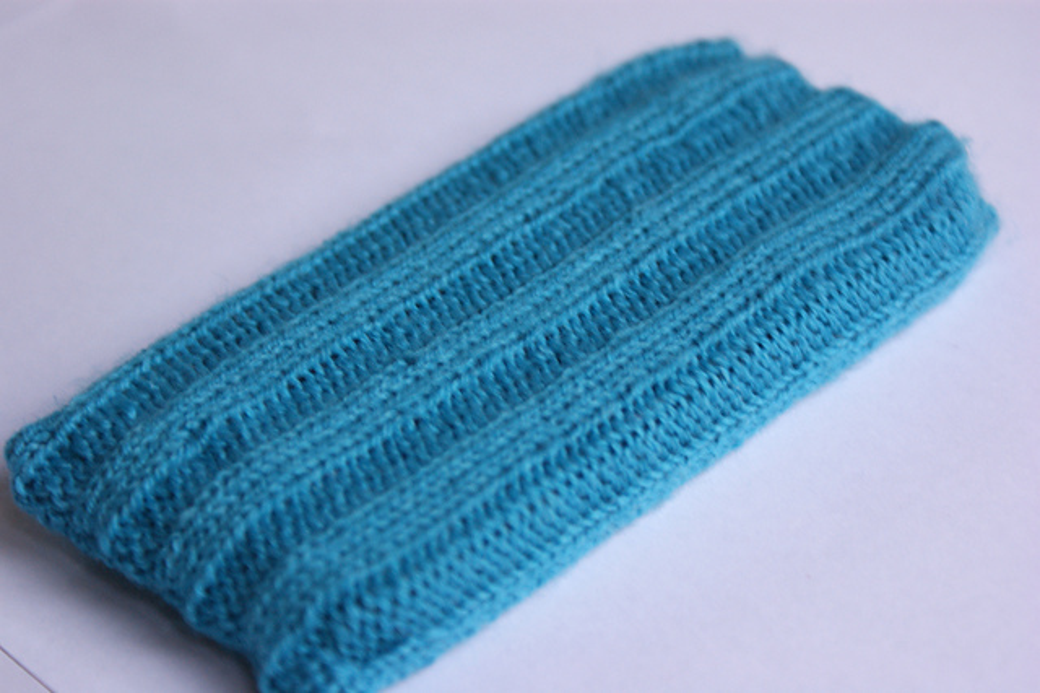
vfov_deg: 13.0
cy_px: 346
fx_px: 3032
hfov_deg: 19.5
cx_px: 520
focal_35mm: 105
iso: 400
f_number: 5.6
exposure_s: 1/15
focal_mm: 70
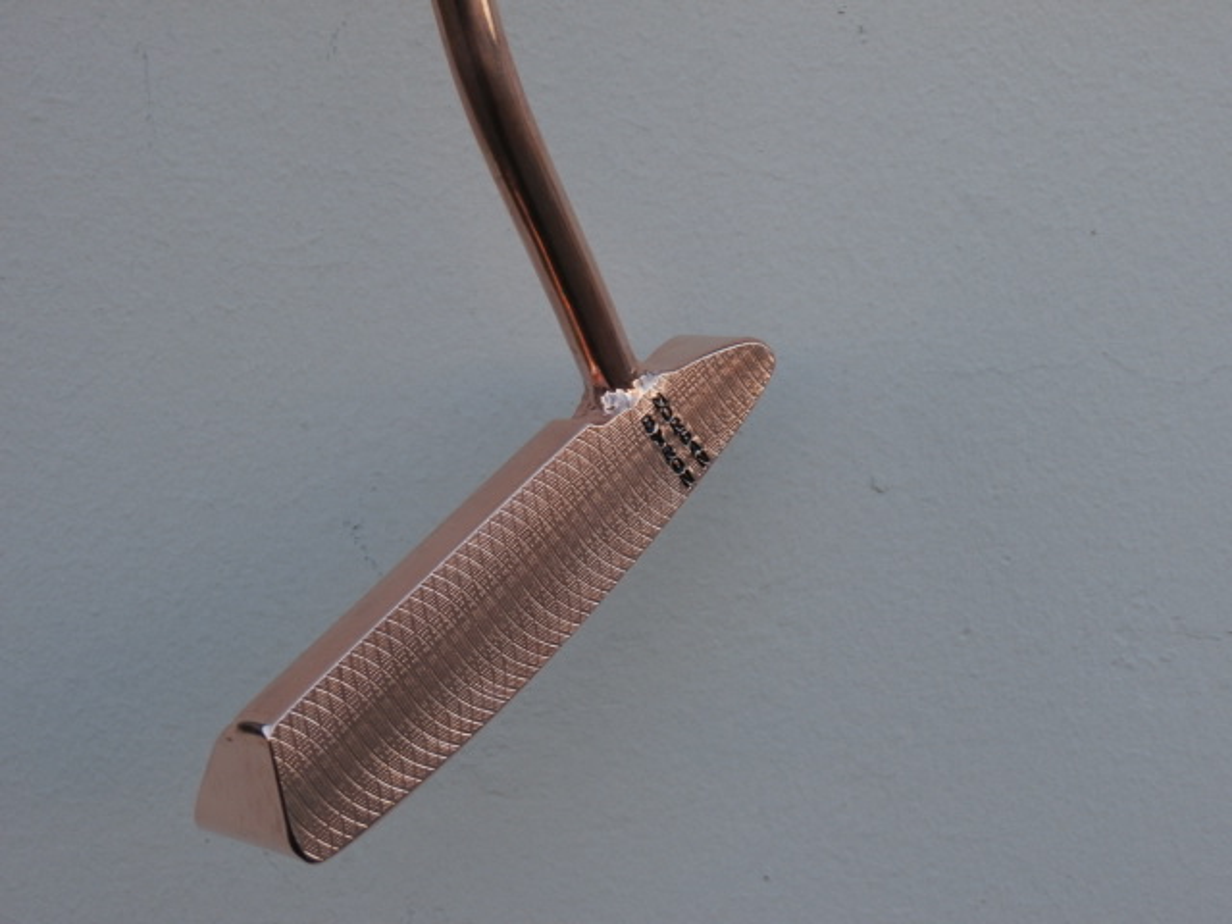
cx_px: 616
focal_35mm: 67
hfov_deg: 29.0
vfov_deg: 21.9
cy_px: 462
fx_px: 2385
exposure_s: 1/160
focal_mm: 11.86
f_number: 4.3
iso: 100
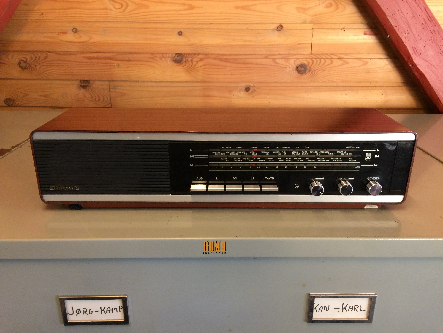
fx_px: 371
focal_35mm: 29
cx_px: 222
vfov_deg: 48.2
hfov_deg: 61.7
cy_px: 166
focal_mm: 4.15
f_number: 2.2
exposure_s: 1/33
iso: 200
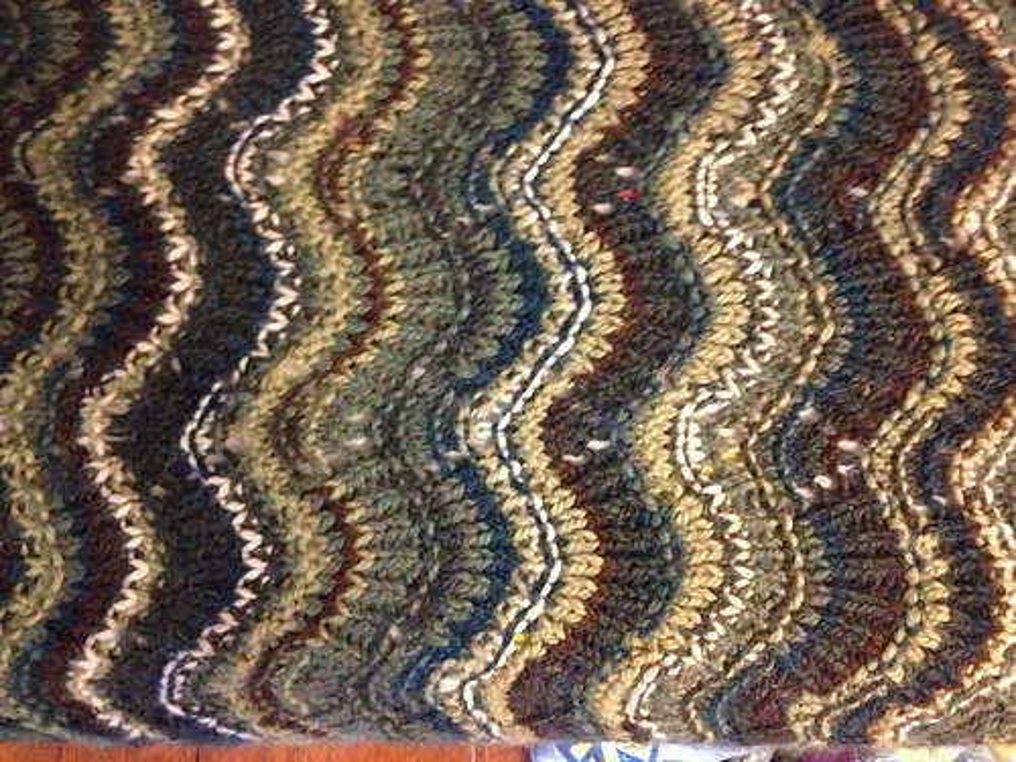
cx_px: 508
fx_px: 1027
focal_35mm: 35
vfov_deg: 40.7
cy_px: 381
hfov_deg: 52.6
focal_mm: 4.28
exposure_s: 1/15
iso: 640
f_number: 2.4
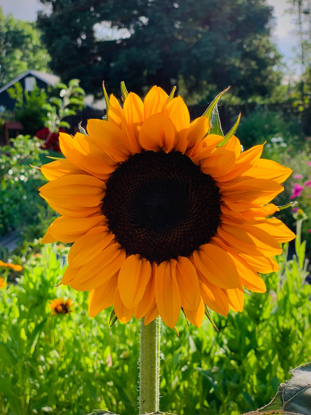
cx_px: 156
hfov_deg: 28.0
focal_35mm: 52
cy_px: 208
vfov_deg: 36.8
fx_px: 623
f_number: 2.4
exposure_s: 1/196
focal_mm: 6
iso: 16
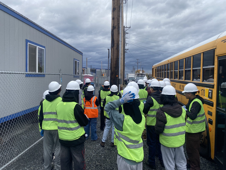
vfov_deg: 53.1
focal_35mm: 26
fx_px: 170
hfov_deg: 67.3
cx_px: 113
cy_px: 85
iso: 32
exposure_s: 1/782
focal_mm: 4.25
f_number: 1.8
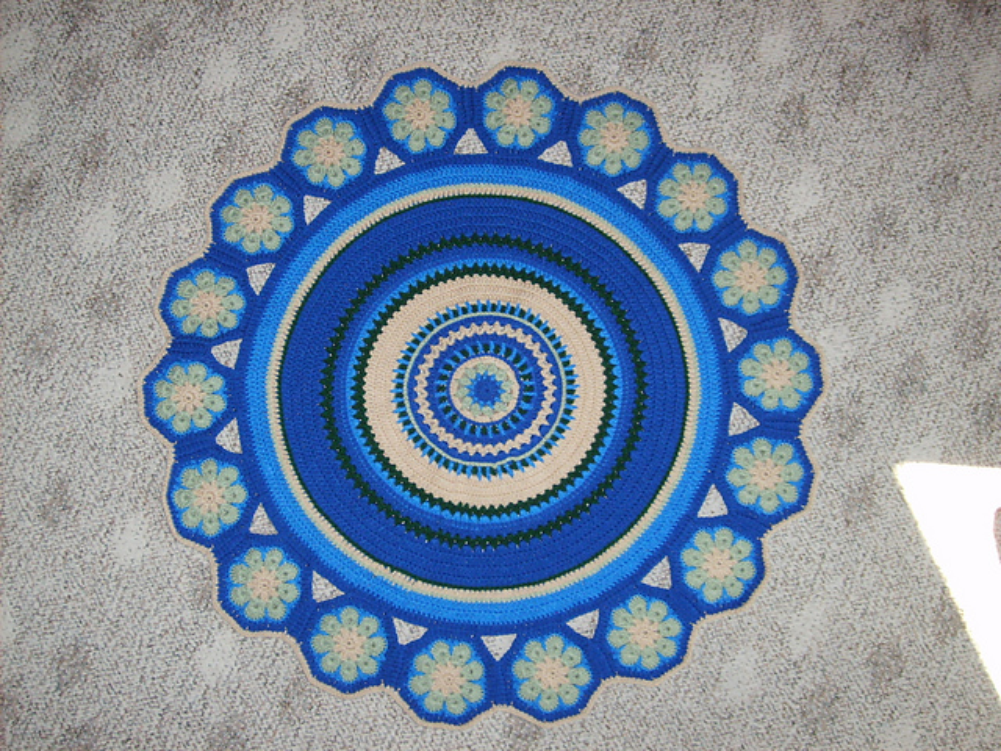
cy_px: 376
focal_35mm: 43
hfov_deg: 43.9
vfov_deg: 33.6
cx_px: 500
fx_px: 1243
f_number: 3
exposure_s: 1/45
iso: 100
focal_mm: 7.2
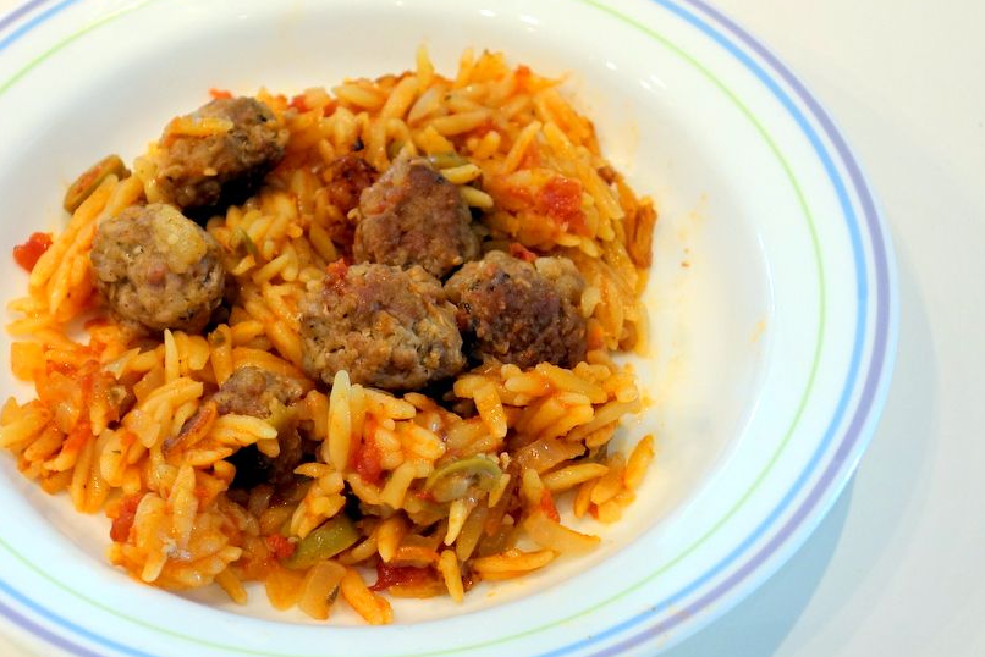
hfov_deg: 41.6
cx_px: 364
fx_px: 1286
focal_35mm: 47
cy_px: 310
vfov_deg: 28.7
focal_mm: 13.9
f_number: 2.8
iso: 125
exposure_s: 1/40
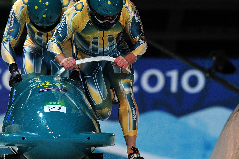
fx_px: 4712
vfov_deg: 1.9
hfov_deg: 2.9
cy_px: 77
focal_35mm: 710
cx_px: 99
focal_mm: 550
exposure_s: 1/1000
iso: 1600
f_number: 4
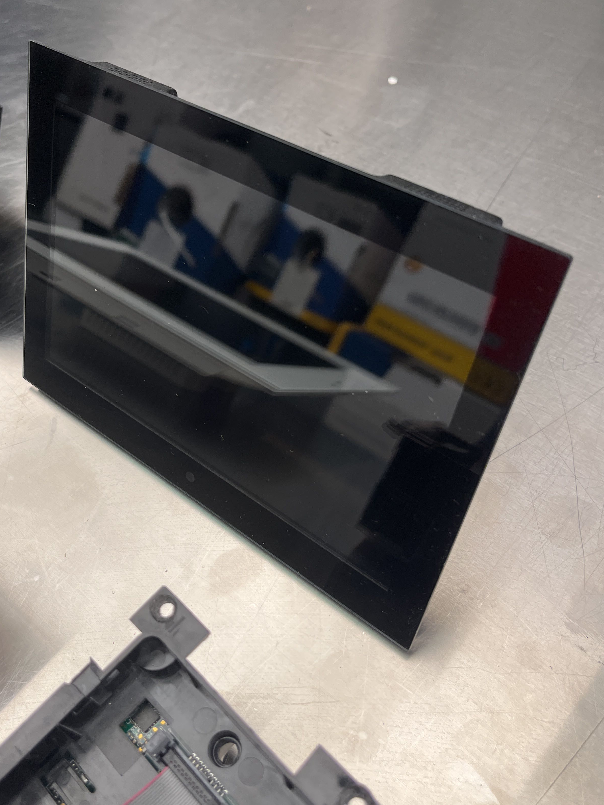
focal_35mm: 33
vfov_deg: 55.3
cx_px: 255
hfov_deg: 42.8
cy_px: 376
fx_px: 768
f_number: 1.6
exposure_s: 1/100
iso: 40
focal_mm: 5.1
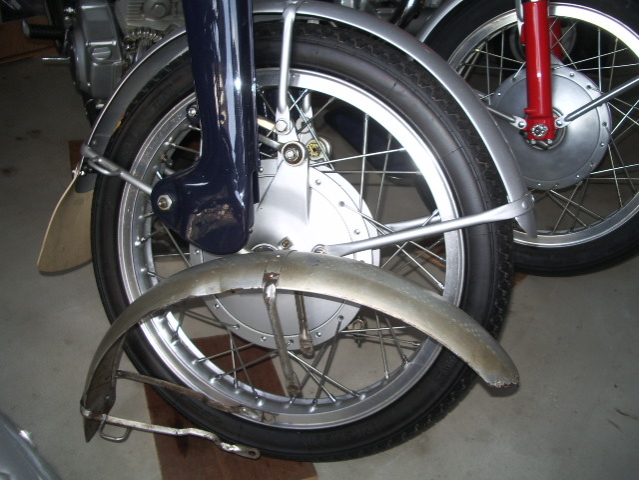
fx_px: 646
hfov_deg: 52.6
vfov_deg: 40.7
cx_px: 320
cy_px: 240
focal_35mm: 35
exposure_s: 1/40
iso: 50
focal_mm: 5.8
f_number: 2.6
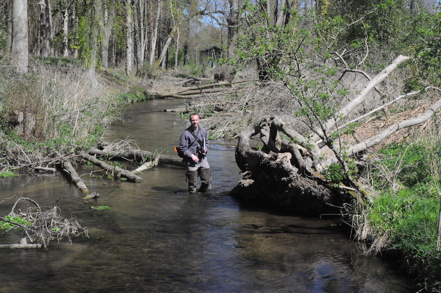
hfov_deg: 26.0
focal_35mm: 78
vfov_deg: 17.4
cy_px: 146
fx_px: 954
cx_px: 220
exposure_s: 1/800
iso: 3200
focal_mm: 52
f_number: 14
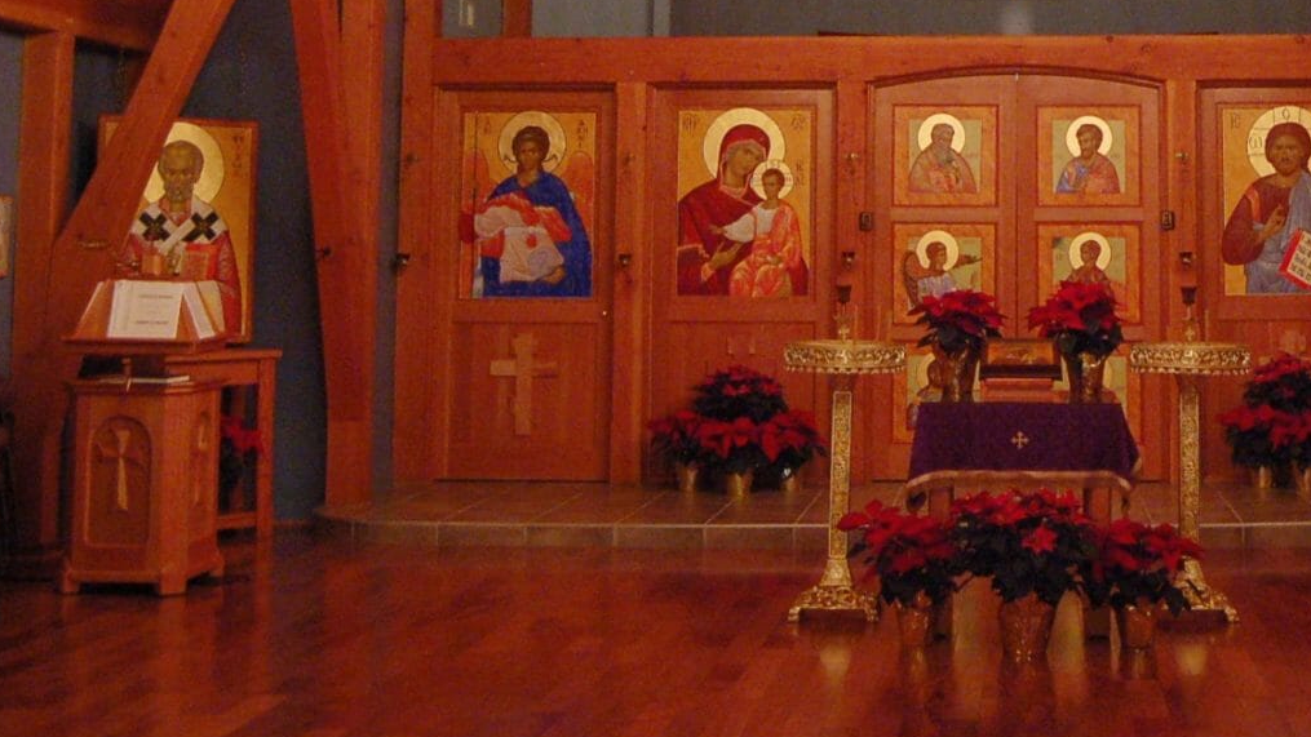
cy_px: -40
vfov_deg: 20.3
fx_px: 1982
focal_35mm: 57
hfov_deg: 35.7
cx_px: 1006
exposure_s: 1/6
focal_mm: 18
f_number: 3.5
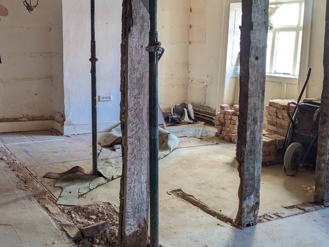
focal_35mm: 42
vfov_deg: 34.0
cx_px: 86
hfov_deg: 43.5
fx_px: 399
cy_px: 83
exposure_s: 1/49.9
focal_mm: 4.38
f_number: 1.73
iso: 105
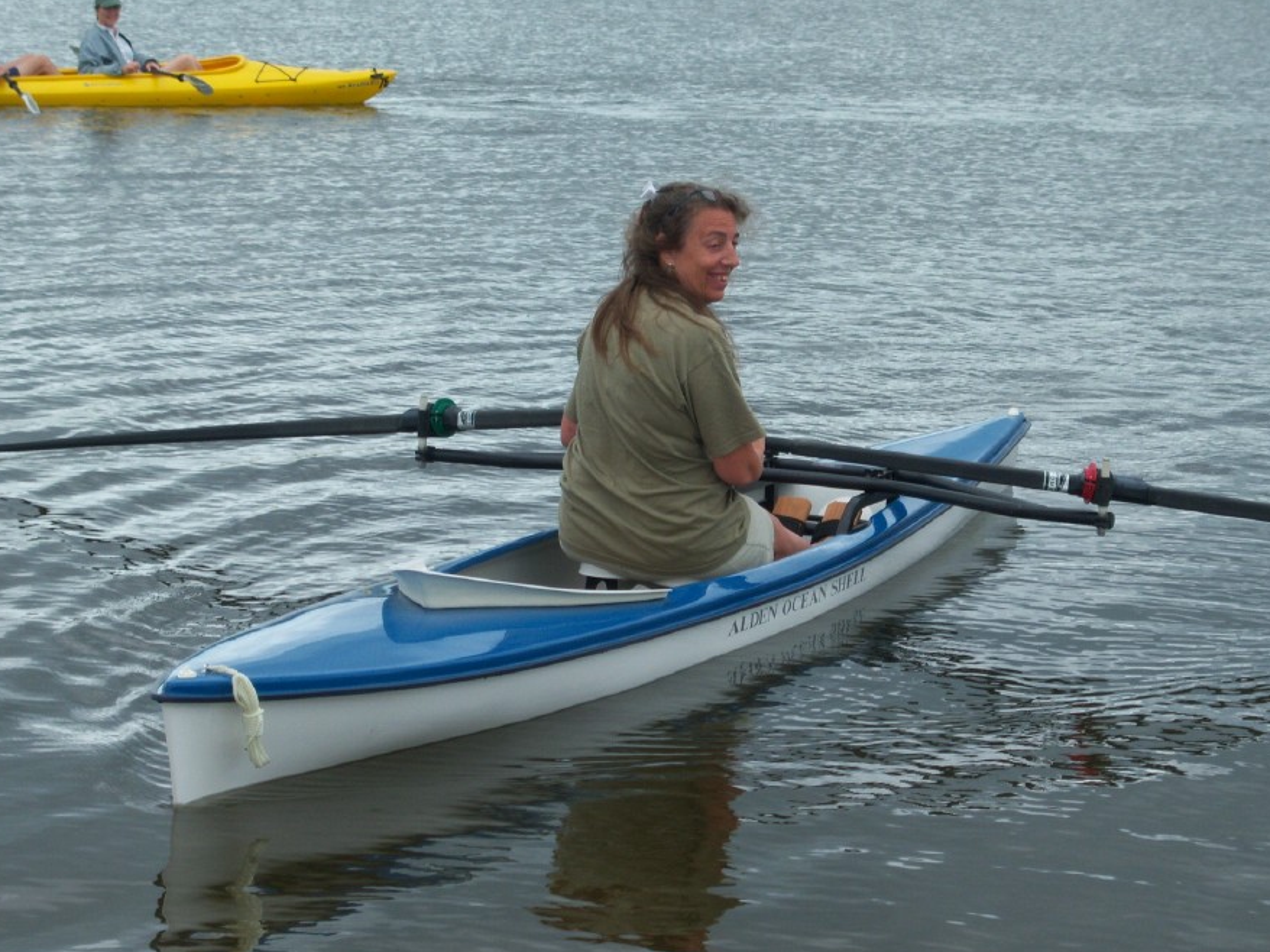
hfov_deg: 15.6
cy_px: 527
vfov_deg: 11.8
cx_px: 677
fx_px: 4621
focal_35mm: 126
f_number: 4.9
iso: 80
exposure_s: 1/500
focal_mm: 22.5
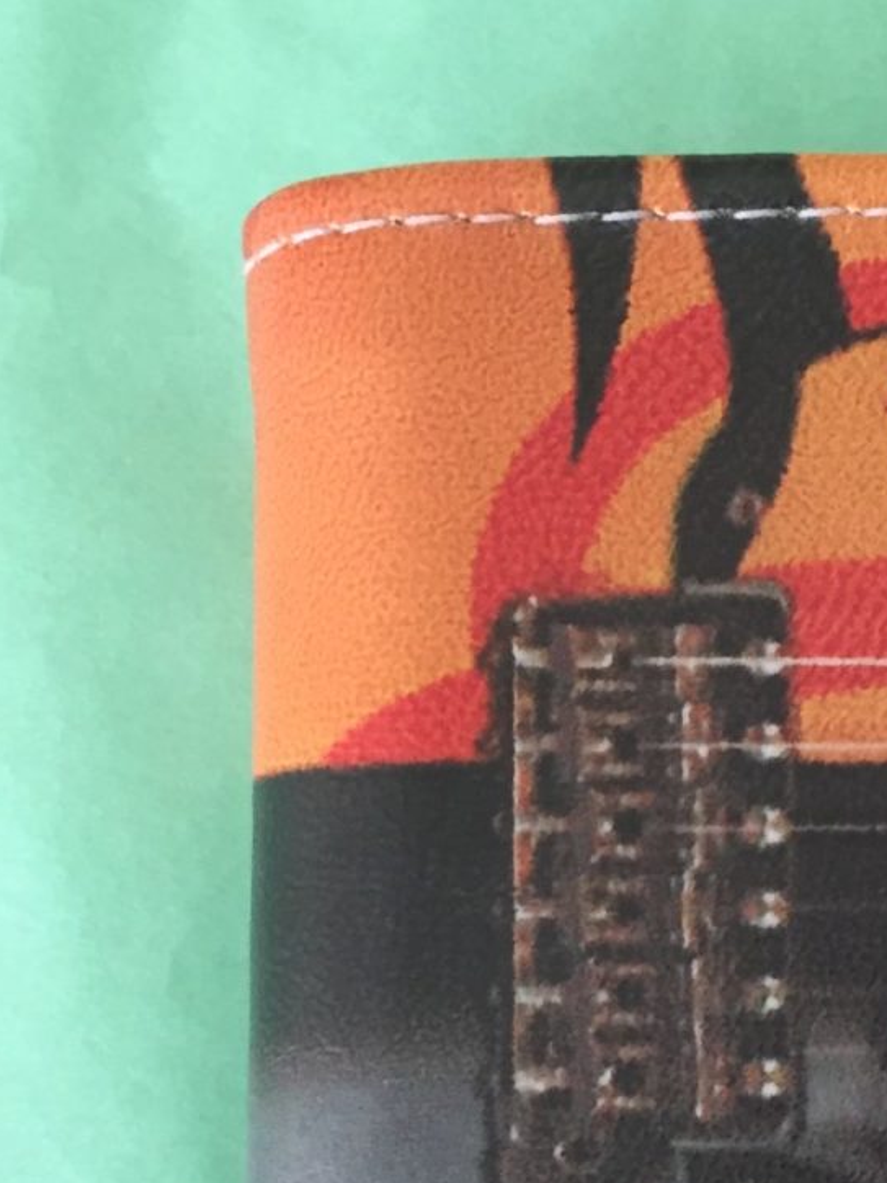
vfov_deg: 23.5
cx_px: 1140
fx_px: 2802
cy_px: 913
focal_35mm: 82
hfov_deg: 17.0
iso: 160
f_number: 2.2
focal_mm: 4.15
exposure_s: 1/33
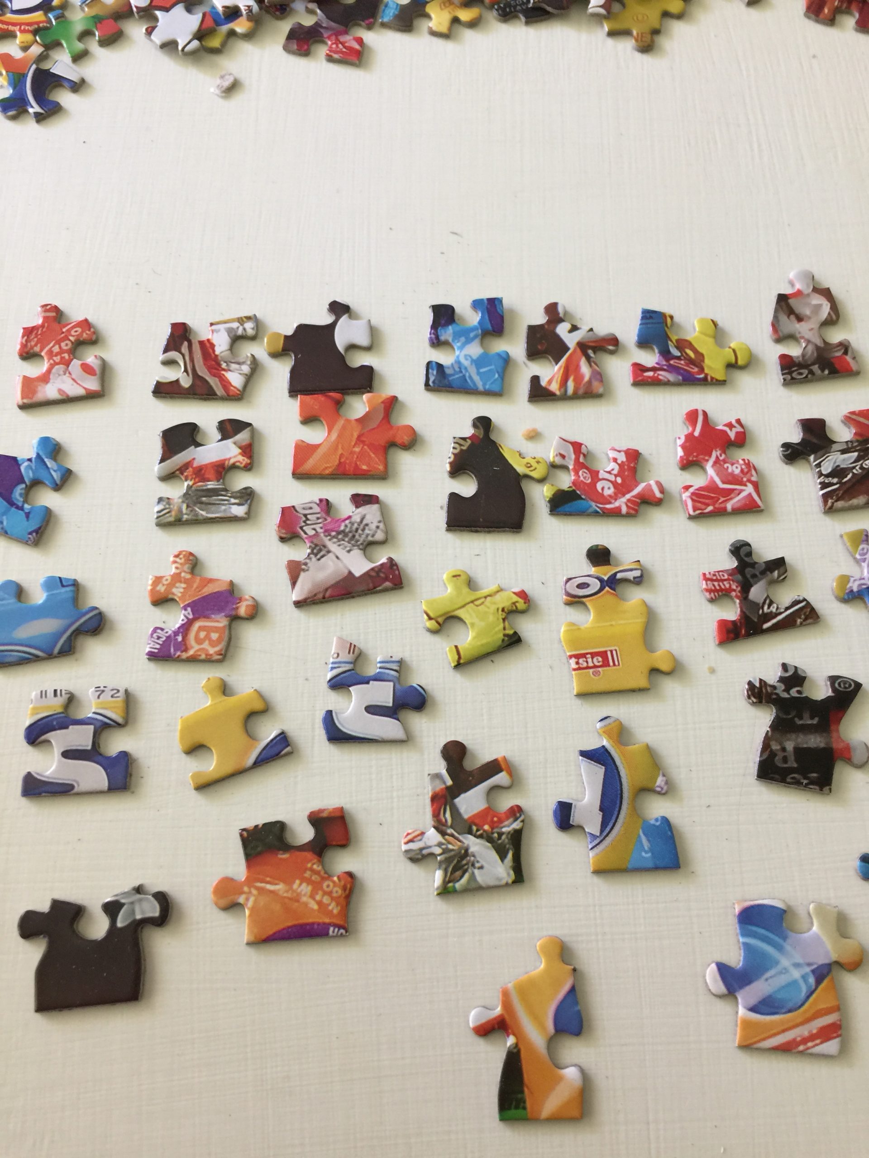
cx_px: 434
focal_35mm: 29
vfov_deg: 61.7
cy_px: 579
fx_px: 971
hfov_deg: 48.2
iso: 32
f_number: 2.2
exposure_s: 1/15
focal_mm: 4.15
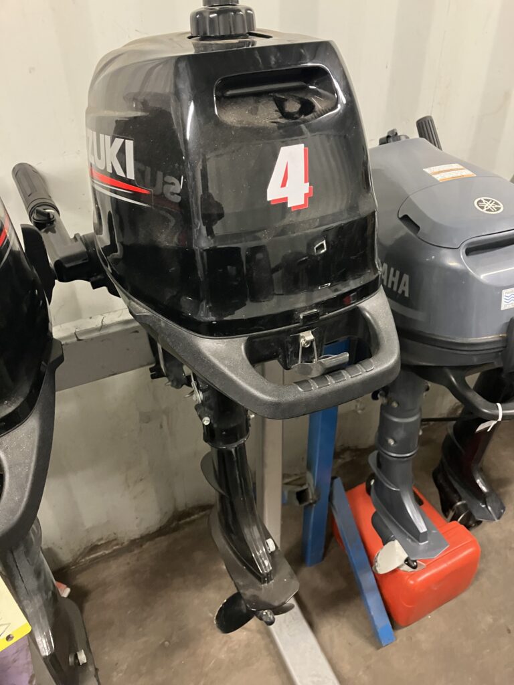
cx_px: 257
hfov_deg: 49.7
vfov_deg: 63.4
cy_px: 342
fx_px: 554
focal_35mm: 28
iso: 500
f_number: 1.8
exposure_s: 1/25
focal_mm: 3.99
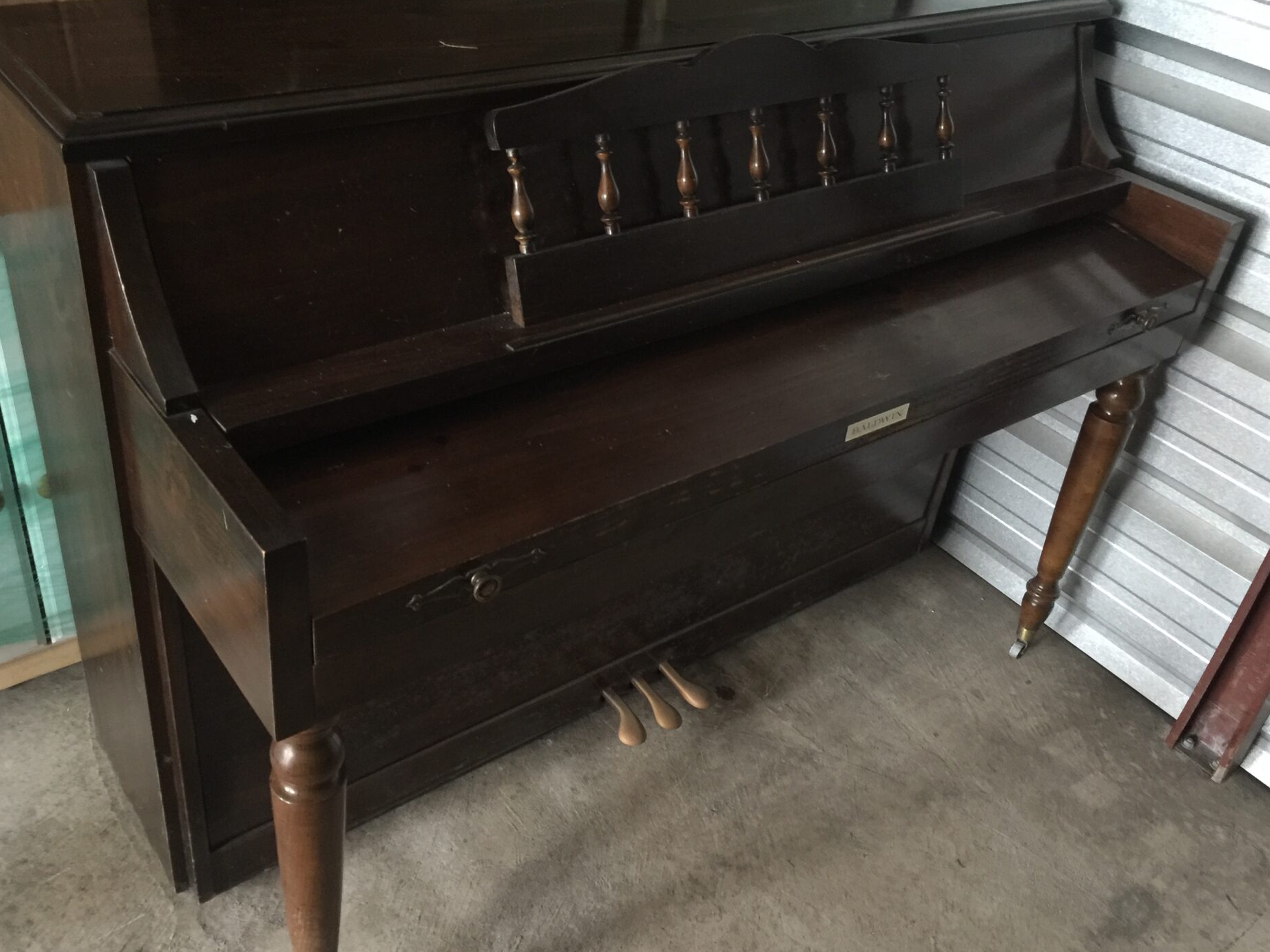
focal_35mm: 32
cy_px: 453
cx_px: 609
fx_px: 1174
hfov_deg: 56.8
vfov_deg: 44.1
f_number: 2.2
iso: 125
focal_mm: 4.15
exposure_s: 1/4
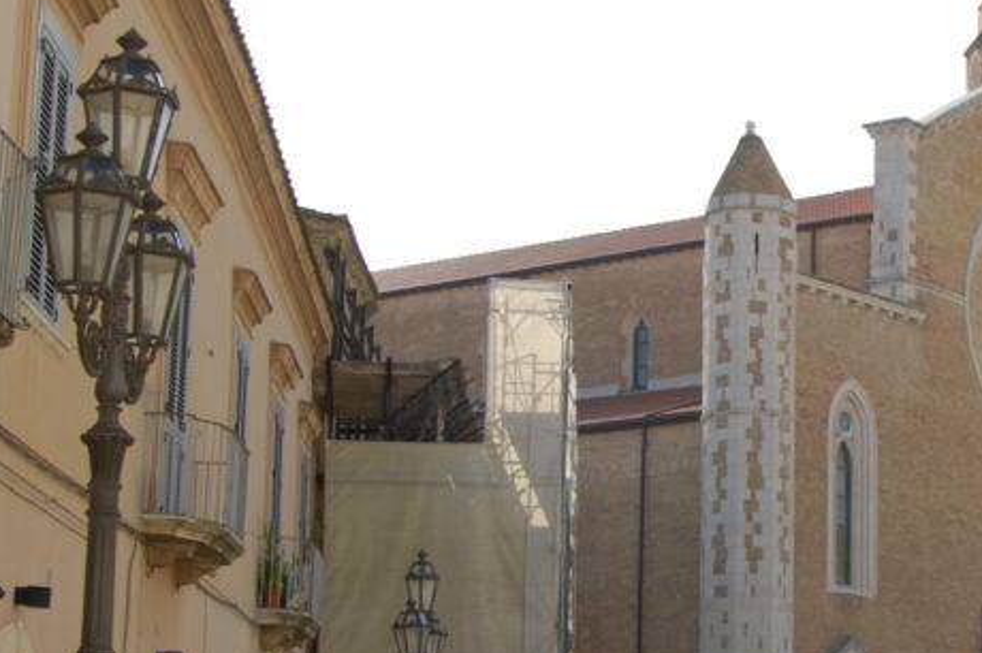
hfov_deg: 23.0
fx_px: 2371
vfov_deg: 15.7
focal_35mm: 87
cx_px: 813
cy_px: 425
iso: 100
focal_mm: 26
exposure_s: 1/200
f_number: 8
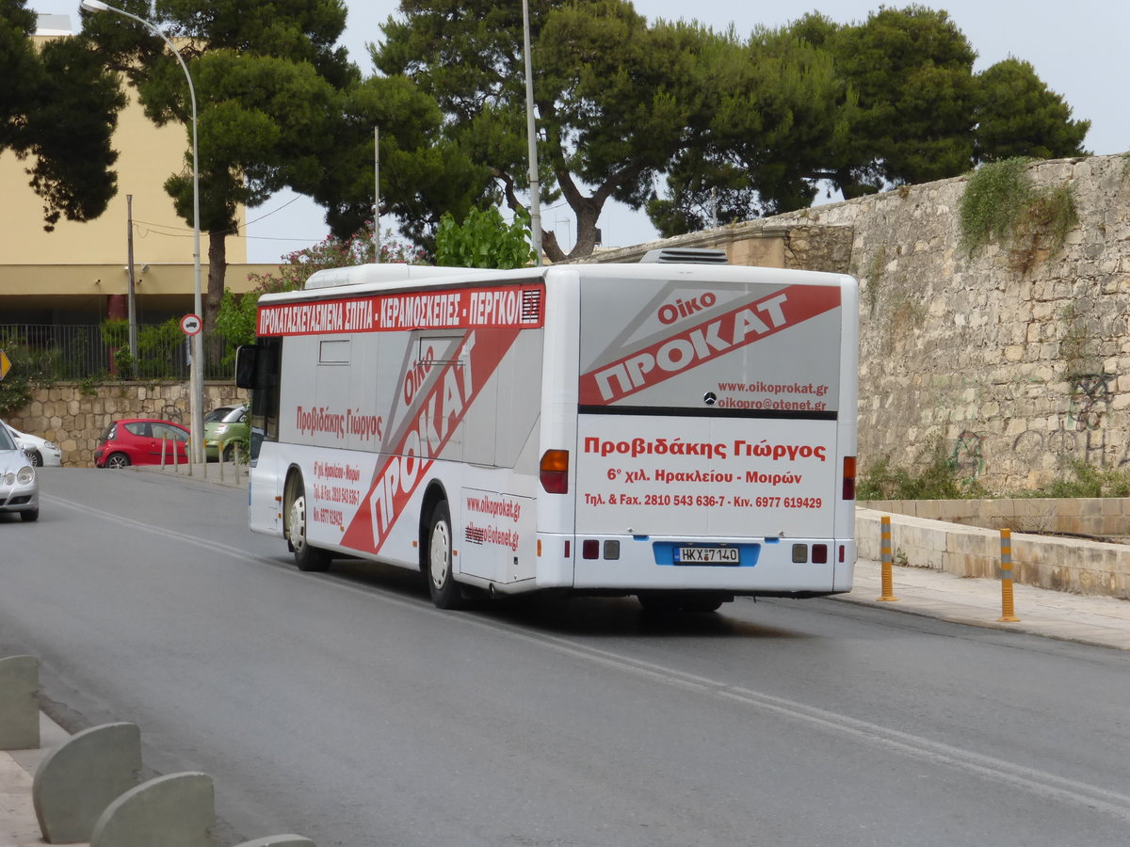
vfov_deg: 14.5
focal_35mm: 102
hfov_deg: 19.3
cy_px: 424
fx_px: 3330
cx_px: 565
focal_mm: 18.2
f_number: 5.3
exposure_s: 1/500
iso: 100
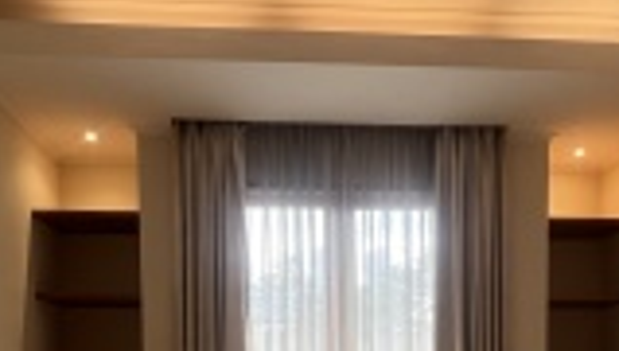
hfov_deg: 60.9
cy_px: 421
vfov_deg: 31.0
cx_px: 319
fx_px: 526
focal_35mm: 32
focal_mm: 1.57
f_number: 1.8
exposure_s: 1/100
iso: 64
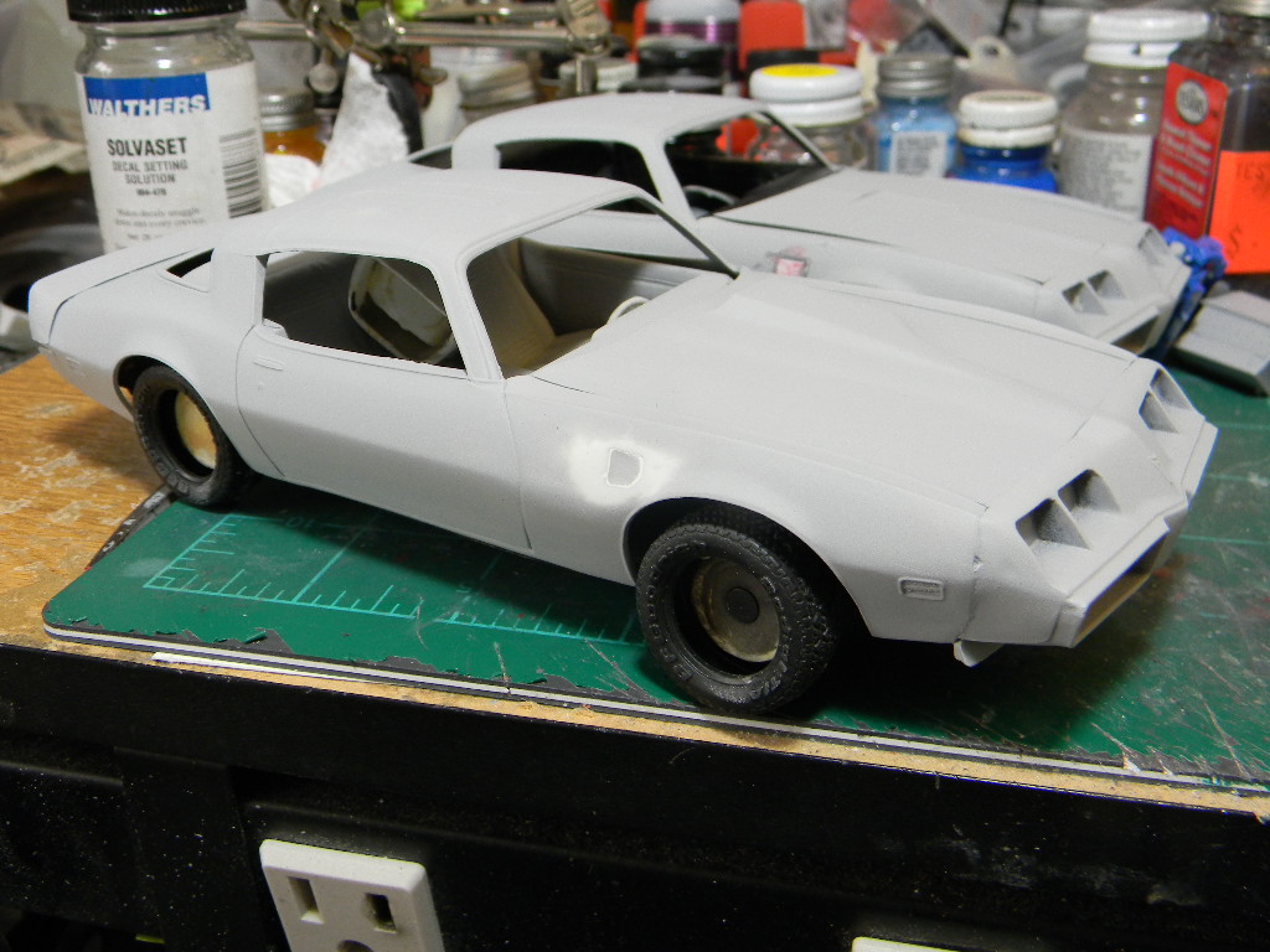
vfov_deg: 39.7
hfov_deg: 51.4
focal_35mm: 36
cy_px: 476
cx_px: 635
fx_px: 1321
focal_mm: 6.4
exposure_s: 1/30
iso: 187
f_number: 3.7
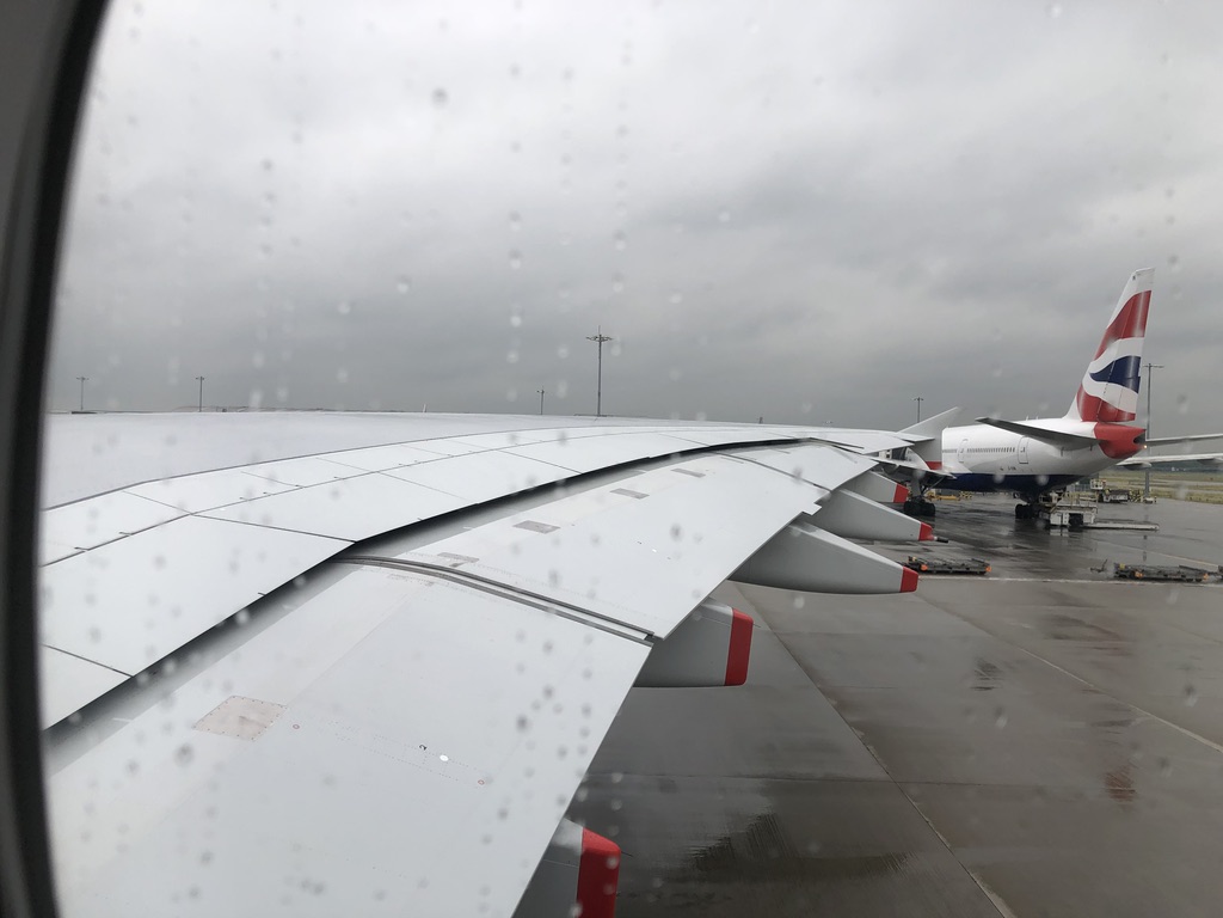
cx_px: 612
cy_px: 459
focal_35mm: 28
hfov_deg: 63.4
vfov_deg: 49.7
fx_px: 989
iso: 20
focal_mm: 4
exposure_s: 1/960
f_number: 1.8
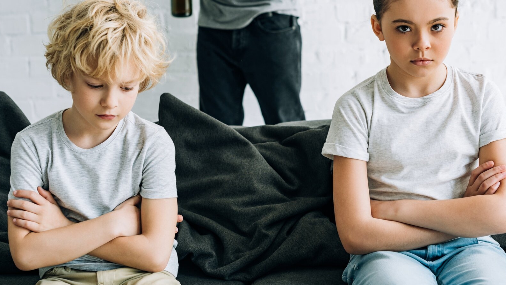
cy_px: 101
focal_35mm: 66
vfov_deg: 18.2
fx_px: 885
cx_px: 289
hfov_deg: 31.8
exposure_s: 1/160
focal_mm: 50
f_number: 4
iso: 160
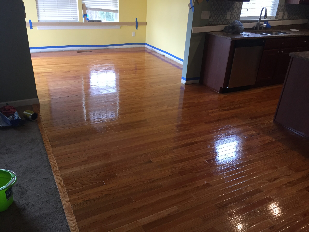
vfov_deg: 48.2
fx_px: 259
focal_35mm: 29
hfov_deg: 61.7
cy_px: 116
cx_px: 154
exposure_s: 1/30
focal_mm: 4.15
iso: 40
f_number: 2.2
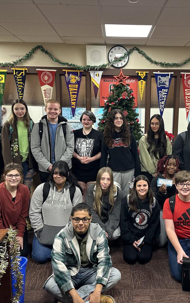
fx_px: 282
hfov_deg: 37.0
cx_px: 122
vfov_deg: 56.7
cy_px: 152
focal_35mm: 34
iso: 250
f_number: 1.78
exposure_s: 1/60
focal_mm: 6.86
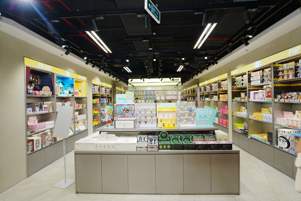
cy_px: 100
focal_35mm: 18
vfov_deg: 66.8
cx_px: 150
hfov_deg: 89.4
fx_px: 152
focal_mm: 18.2
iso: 640
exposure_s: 1/200
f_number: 4.5
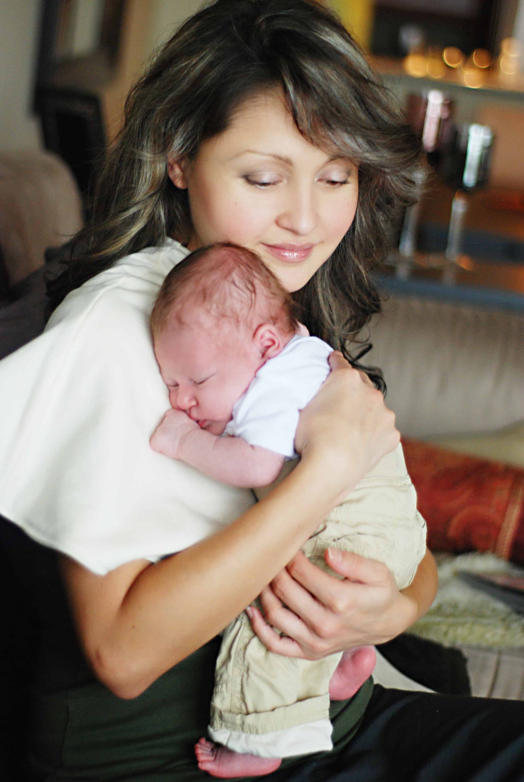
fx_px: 1633
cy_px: 391
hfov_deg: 18.2
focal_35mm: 75
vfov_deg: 27.0
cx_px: 262
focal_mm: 50
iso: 400
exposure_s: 1/100
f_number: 1.8
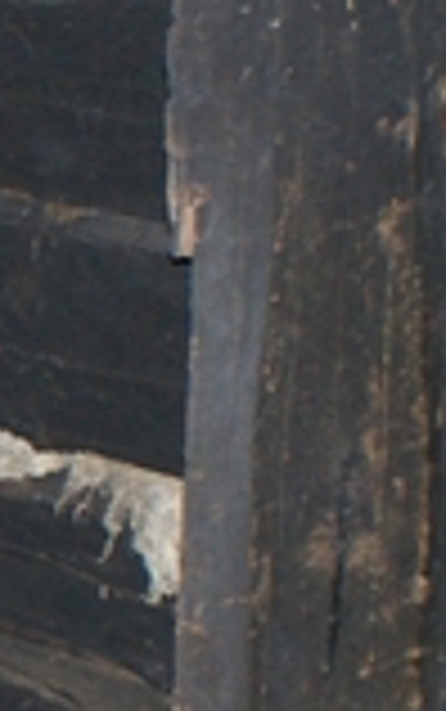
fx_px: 4057
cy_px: 722
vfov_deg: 9.9
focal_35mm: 209
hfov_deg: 6.0
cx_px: -653
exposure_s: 1/60
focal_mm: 18
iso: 400
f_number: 5.6
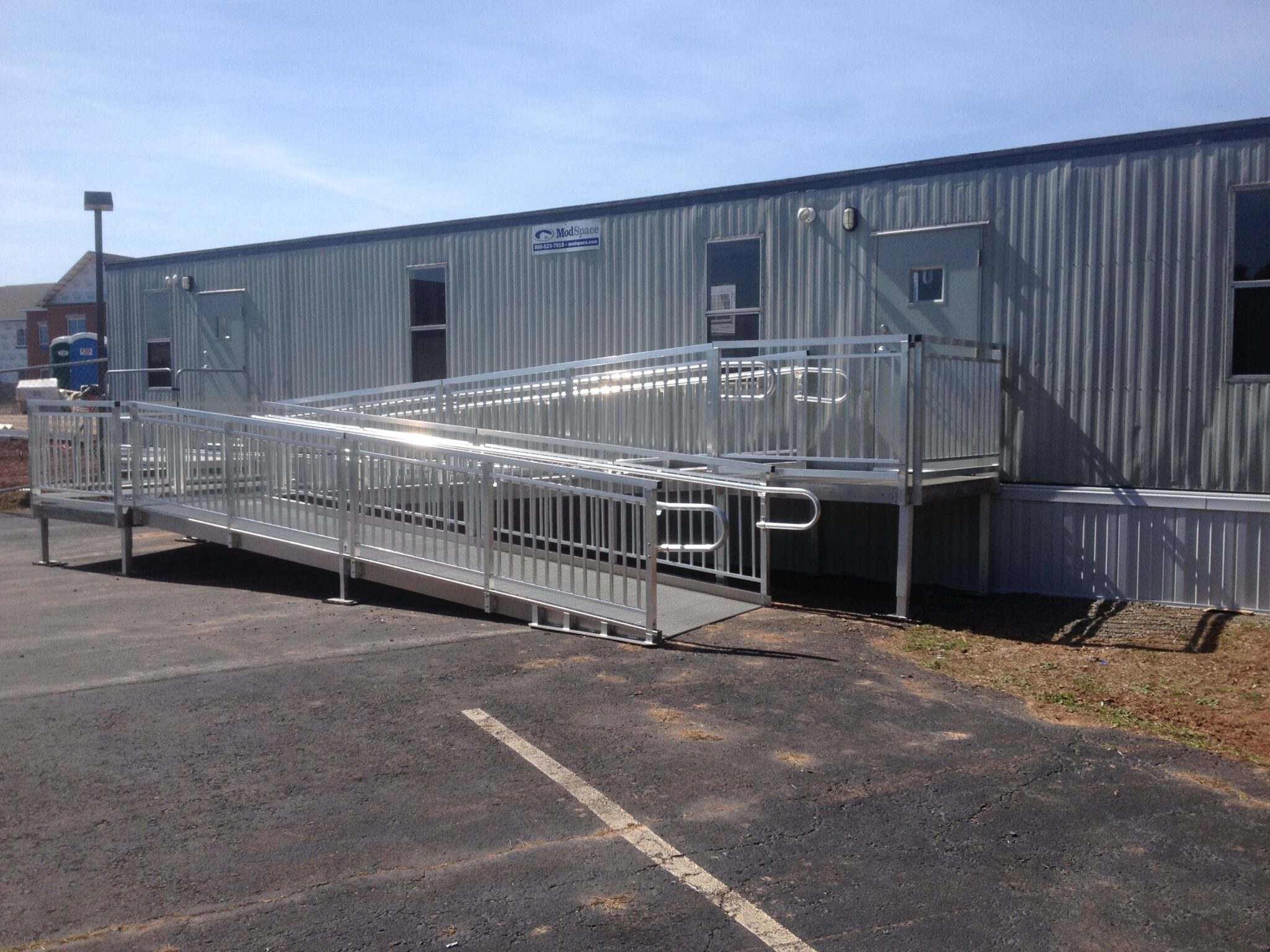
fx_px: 1284
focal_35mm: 35
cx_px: 635
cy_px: 476
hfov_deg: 52.6
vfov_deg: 40.7
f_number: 2.4
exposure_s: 1/2208
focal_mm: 4.28
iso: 50
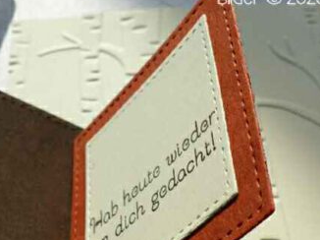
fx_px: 610
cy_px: 190
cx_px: 129
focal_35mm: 66
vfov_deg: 22.0
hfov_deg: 29.3
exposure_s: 1/1000
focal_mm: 4.9
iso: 100
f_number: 3.3
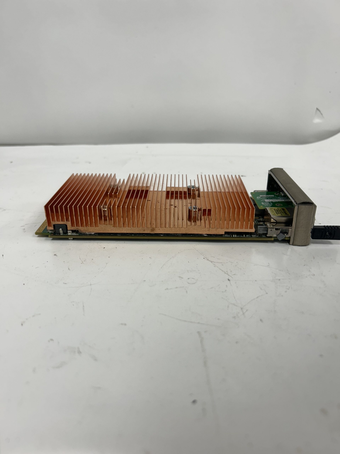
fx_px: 340
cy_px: 227
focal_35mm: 26
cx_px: 170
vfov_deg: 67.3
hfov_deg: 53.1
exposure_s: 1/120
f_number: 1.5
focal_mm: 5.7
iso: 32
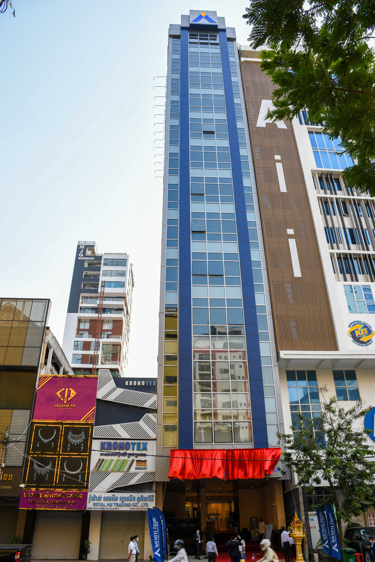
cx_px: 188
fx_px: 422
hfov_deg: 47.9
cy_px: 281
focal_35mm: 27
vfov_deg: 67.4
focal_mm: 18
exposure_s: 1/160
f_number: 6.3
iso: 160
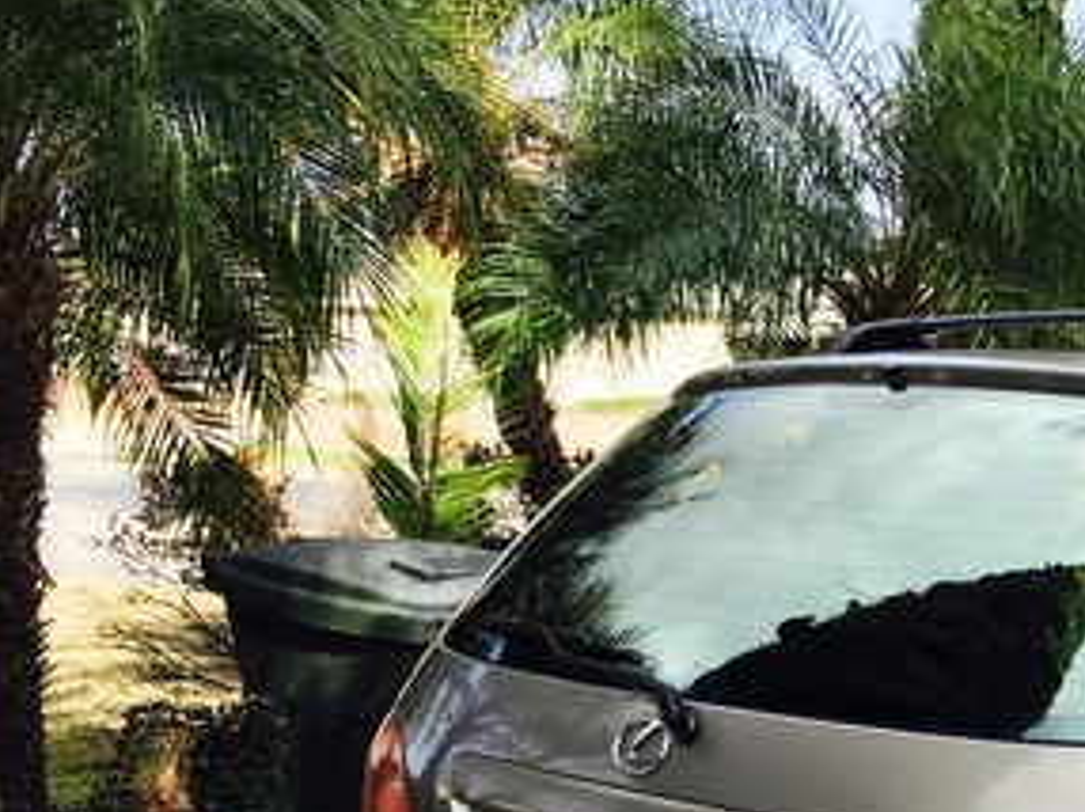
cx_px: 1210
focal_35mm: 65
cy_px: 744
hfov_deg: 27.2
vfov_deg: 22.0
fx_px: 2036
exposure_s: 1/384
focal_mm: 4.15
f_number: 2.2
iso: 25
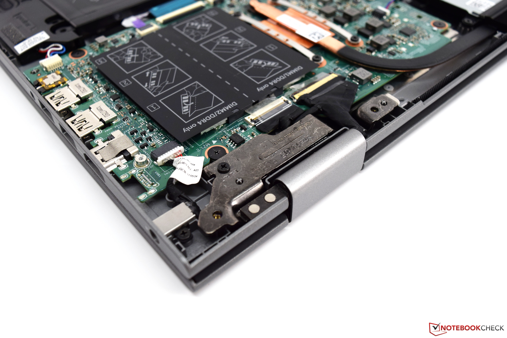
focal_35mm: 34
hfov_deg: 55.1
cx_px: 254
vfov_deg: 38.4
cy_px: 169
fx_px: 486
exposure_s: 1/125
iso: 560
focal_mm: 23
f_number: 5.6
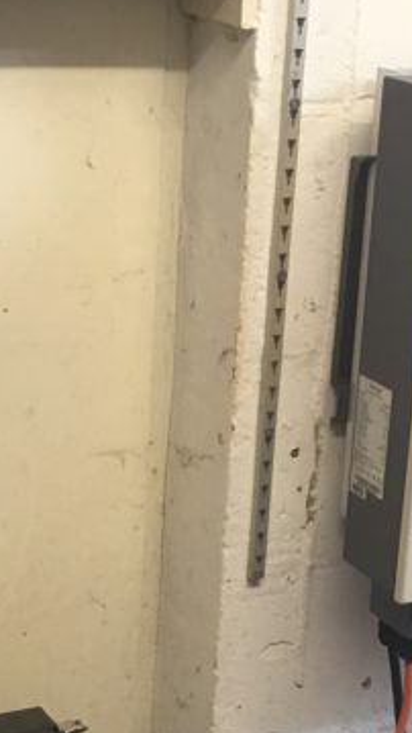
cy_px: 741
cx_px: 206
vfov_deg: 22.7
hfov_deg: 13.4
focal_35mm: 90
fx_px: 1748
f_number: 2.2
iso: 125
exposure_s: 1/33
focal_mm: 4.15
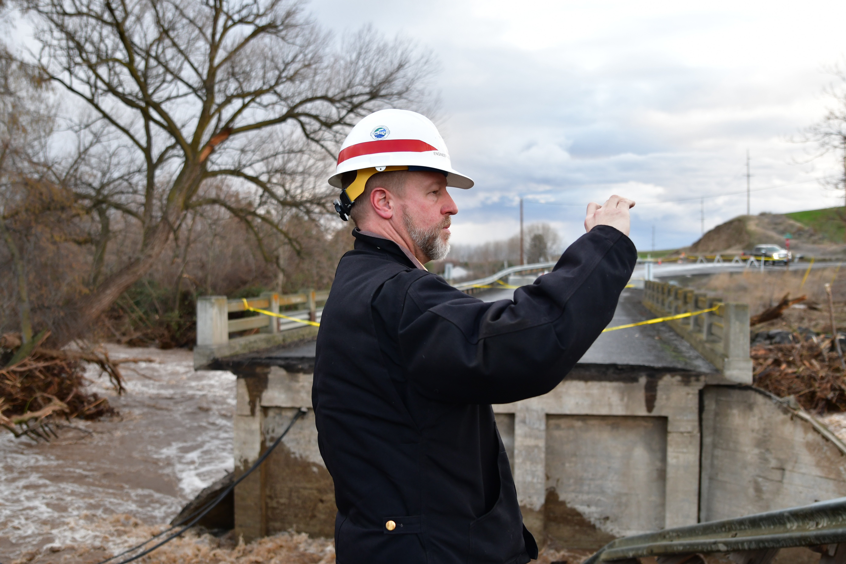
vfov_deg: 36.9
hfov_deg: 53.1
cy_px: 282
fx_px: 846
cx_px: 423
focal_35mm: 36
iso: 250
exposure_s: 1/400
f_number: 2.8
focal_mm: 24
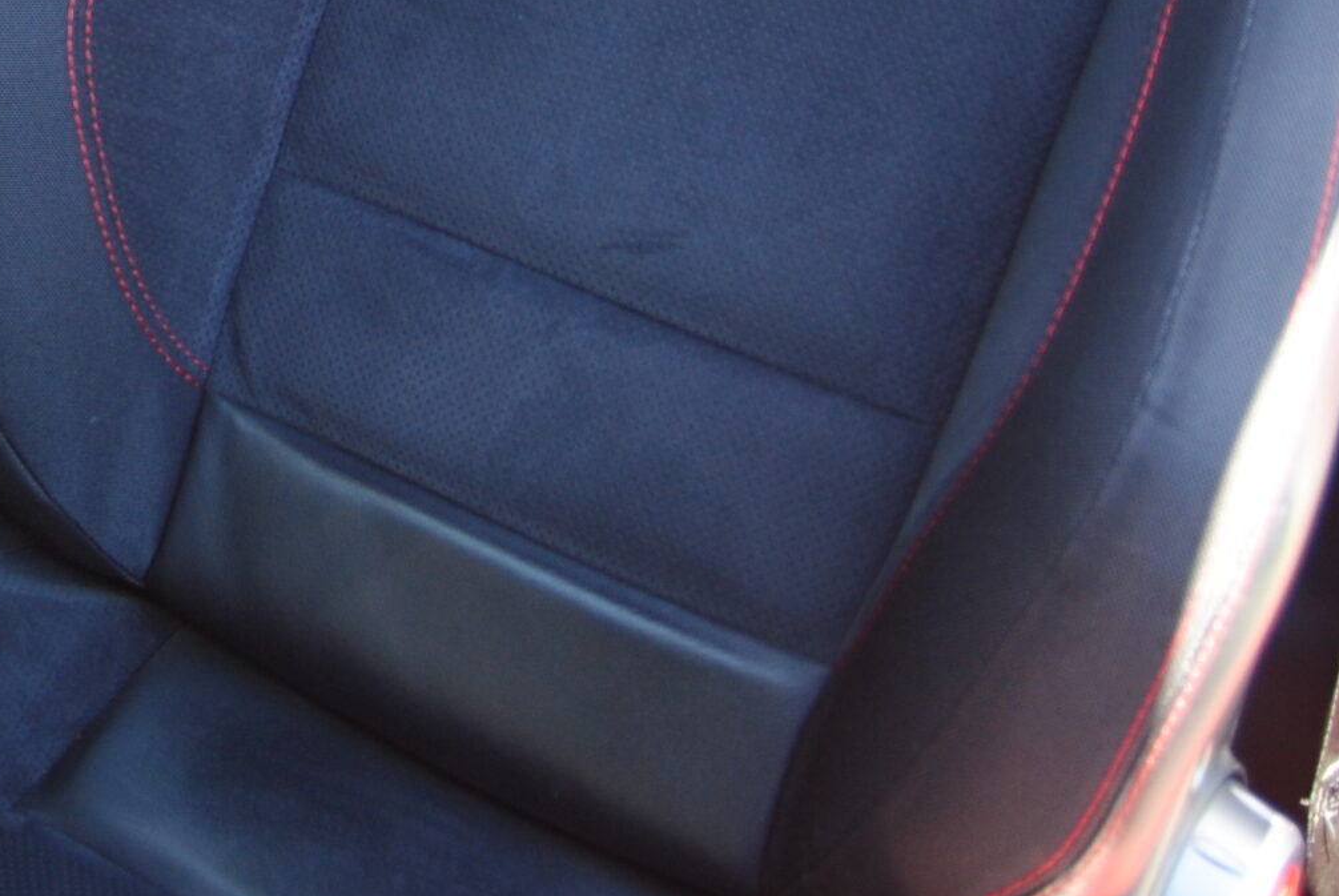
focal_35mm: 84
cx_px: -21
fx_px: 3127
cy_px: -145
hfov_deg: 23.1
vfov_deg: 15.8
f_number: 3.8
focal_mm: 22
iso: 200
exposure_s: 1/60
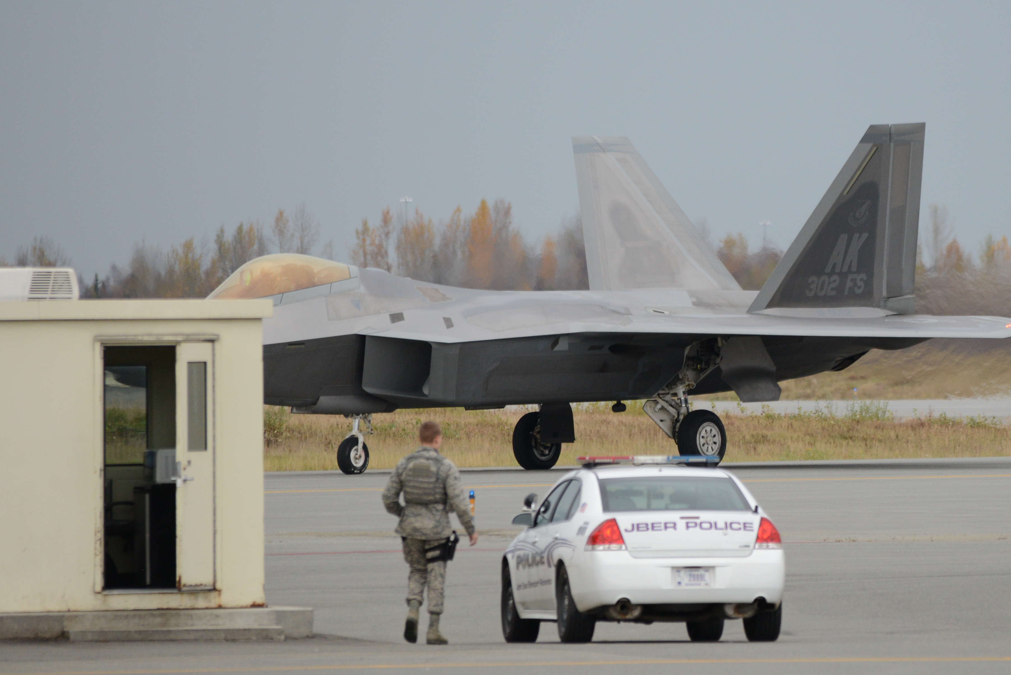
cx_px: 768
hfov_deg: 3.1
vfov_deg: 2.1
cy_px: 296
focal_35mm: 669
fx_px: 18794
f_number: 6.3
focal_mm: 400
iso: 1000
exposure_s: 1/500
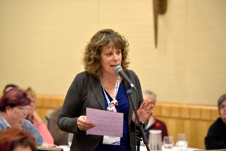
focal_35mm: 135
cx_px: 113
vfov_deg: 10.2
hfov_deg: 15.2
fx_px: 848
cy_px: 76
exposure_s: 1/160
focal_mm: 135
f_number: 2.8
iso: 4000
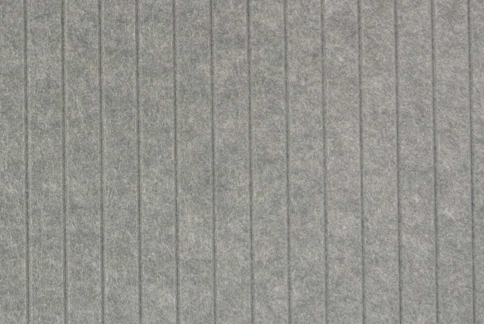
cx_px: 19
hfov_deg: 19.0
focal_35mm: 105
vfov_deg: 12.7
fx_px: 1414
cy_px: -75
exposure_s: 1/60
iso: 280
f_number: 4.2
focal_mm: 15.1
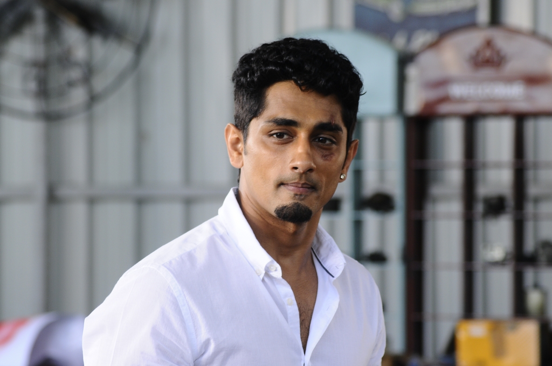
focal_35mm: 202
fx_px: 3101
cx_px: 276
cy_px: 183
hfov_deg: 10.2
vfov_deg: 6.8
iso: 400
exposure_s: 1/125
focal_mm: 135
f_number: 5.6
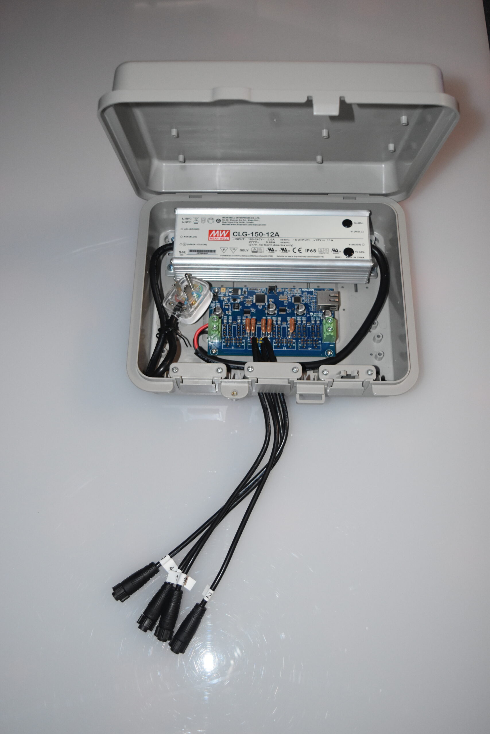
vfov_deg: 55.1
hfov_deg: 38.4
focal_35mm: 34
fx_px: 704
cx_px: 245
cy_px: 367
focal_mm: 23
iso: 2000
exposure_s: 1/60
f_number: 3.8
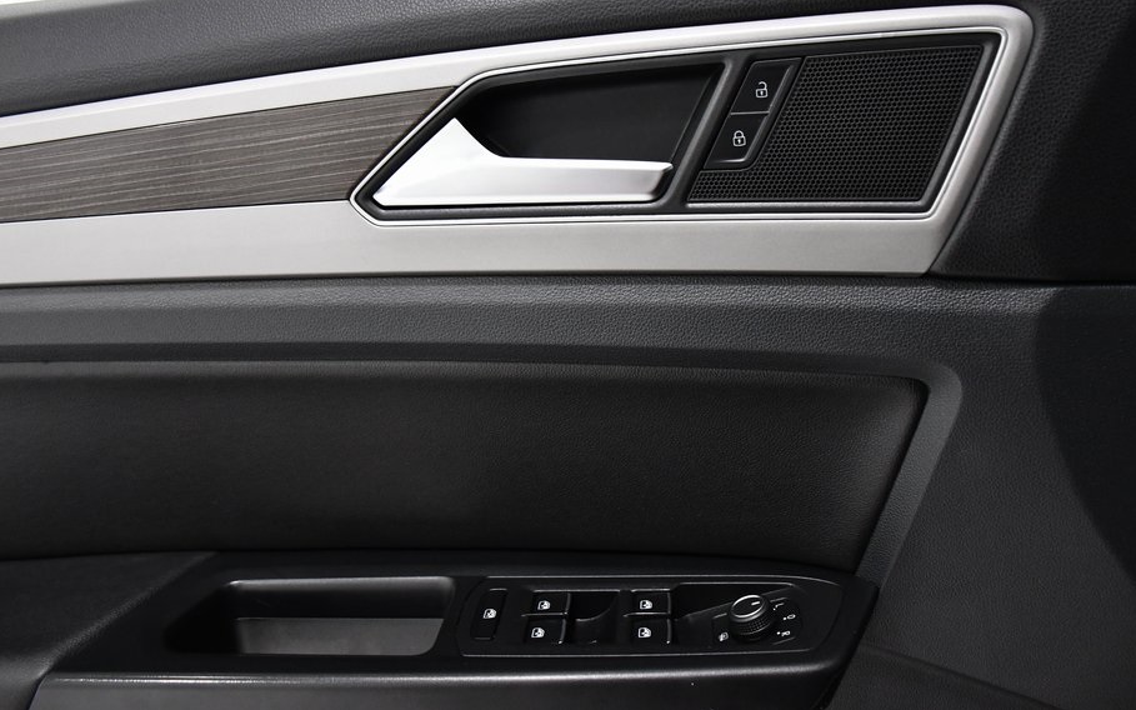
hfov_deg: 61.2
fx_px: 960
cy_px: 284
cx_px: 560
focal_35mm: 31
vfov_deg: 40.4
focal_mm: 18
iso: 2200
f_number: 3.5
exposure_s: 1/125
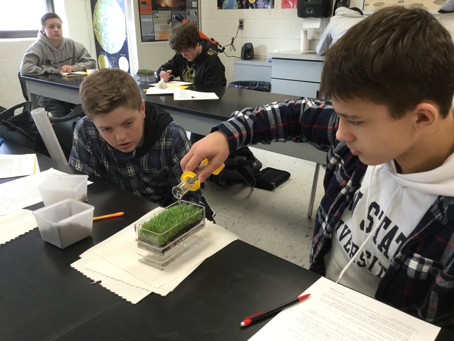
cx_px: 227
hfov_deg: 58.4
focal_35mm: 31
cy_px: 170
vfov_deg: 45.4
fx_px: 407
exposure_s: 1/30
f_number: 2.4
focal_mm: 3.3
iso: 64
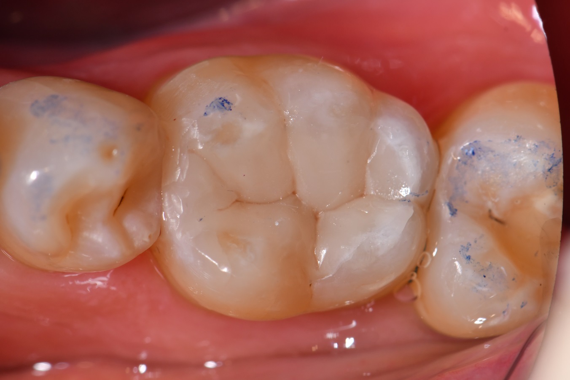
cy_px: 190
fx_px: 2485
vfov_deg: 8.7
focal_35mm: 157
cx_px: 285
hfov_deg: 13.1
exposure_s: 1/160
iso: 200
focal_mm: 105
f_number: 29
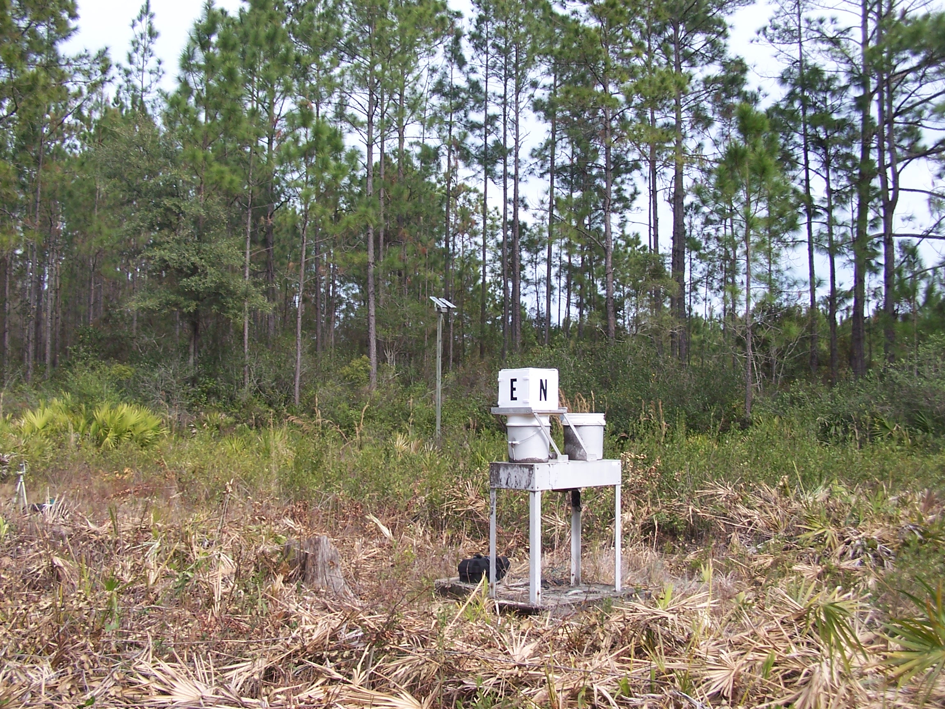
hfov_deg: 49.0
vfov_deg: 37.7
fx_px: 1037
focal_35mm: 38
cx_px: 472
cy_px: 354
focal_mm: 6.3
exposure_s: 1/350
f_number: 4
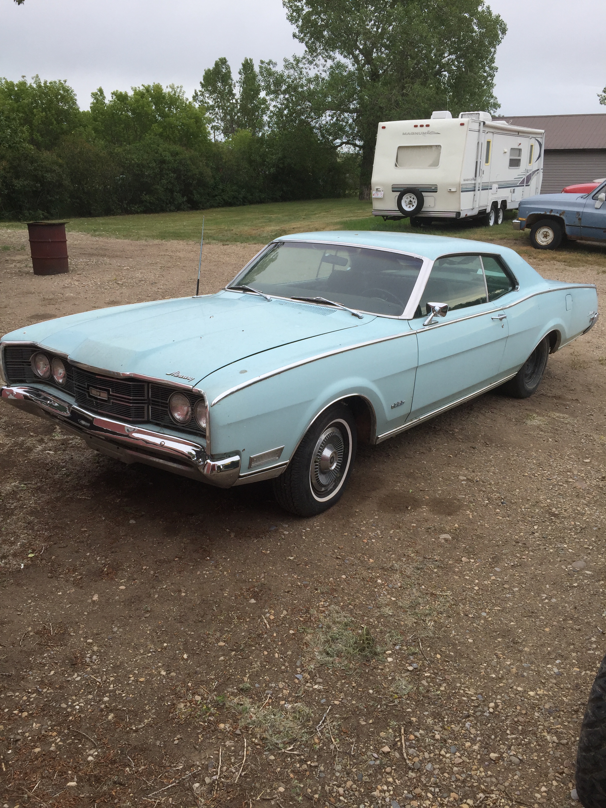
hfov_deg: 48.2
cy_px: 404
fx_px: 677
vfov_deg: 61.7
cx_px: 303
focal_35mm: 29
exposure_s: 1/989
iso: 32
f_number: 2.2
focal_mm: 4.15
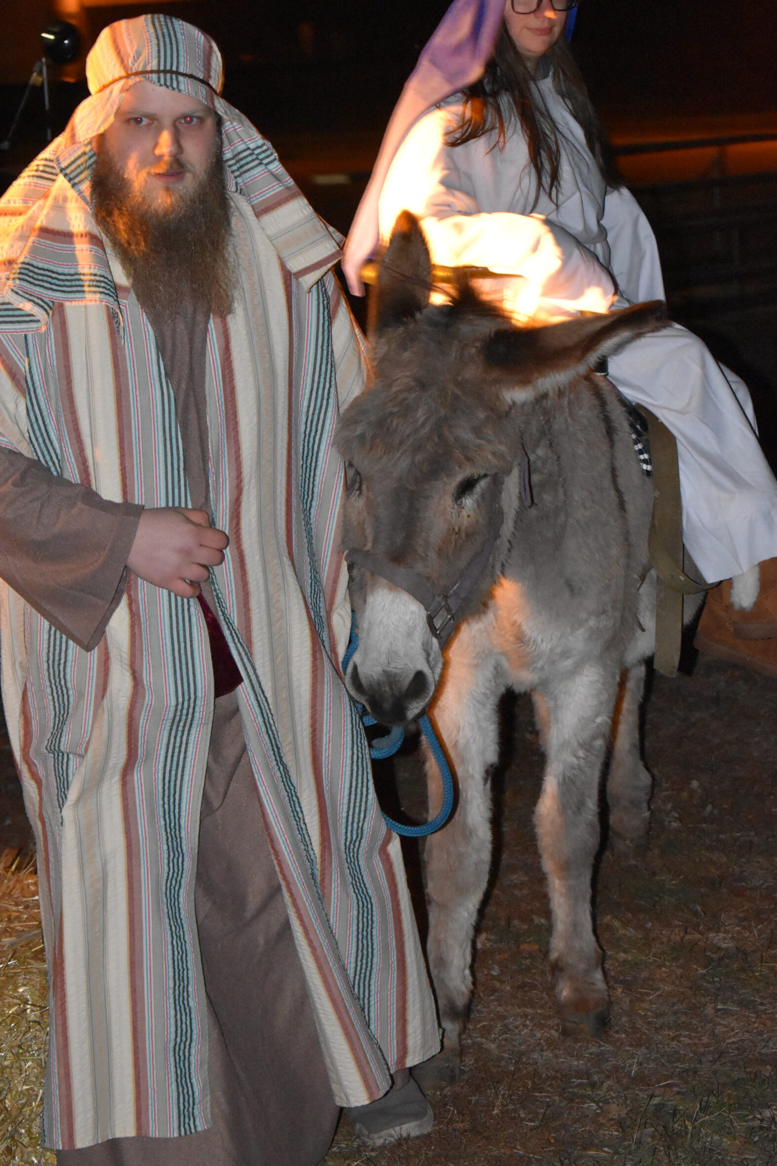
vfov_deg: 22.7
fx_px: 2898
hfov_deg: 15.3
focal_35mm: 90
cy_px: 555
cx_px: 418
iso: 6400
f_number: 5.6
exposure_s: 1/60
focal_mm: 55
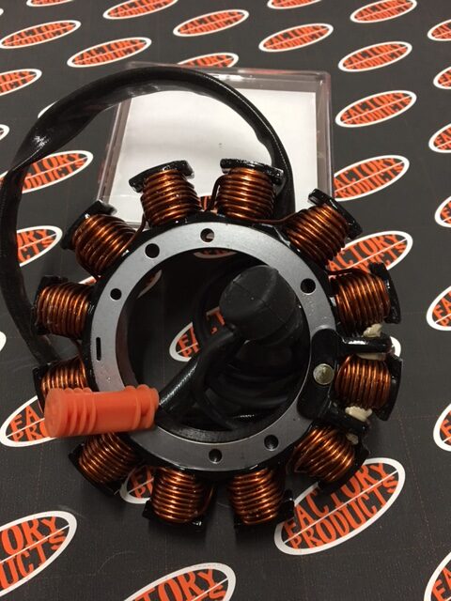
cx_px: 226
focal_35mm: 29
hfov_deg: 48.2
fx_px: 504
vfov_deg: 61.7
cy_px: 300
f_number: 2.2
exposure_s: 1/15
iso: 64
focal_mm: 4.15
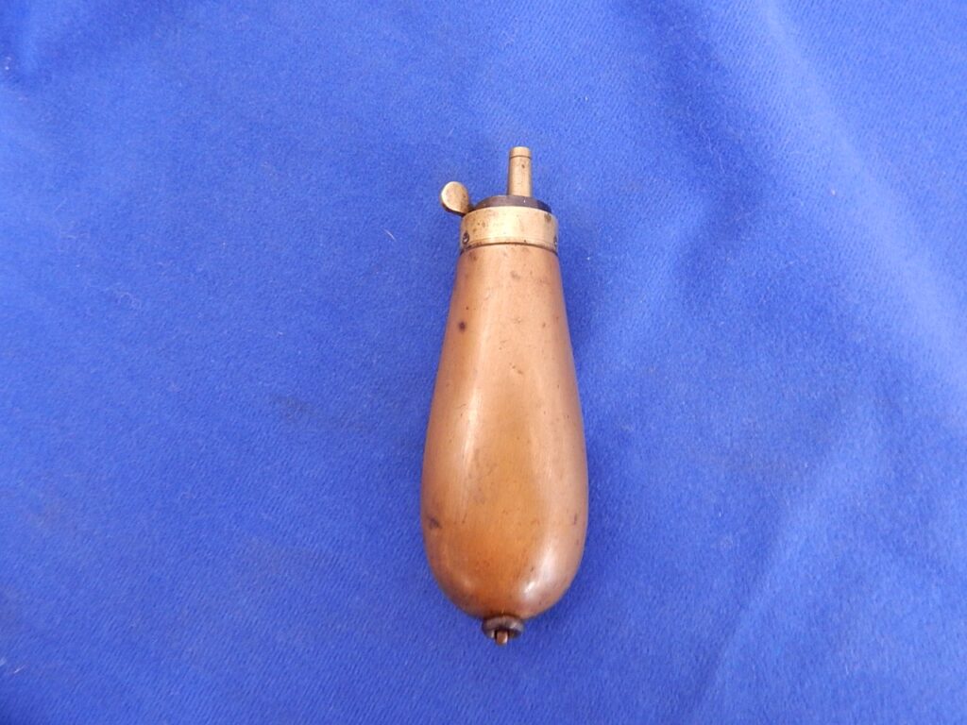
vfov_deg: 61.1
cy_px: 362
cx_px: 484
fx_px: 615
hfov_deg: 76.4
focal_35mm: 22
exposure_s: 1/8
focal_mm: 4
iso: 400
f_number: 3
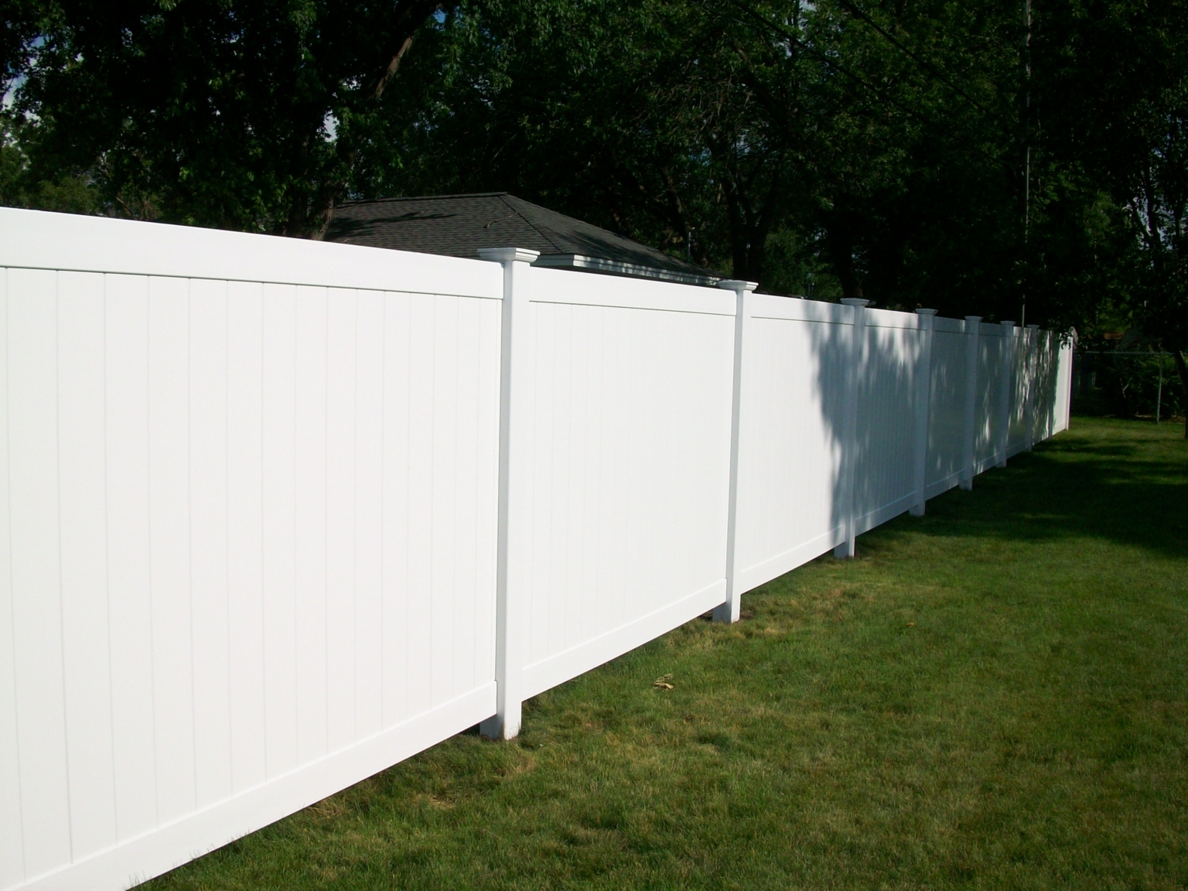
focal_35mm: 34
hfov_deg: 54.0
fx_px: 1167
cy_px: 446
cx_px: 594
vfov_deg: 41.8
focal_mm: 5.7
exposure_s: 1/874
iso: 80
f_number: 5.5
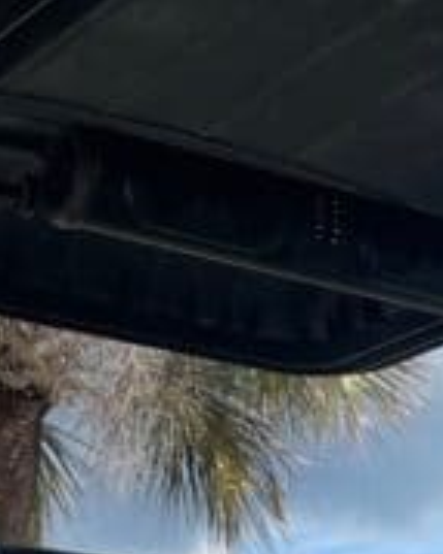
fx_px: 2378
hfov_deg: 10.5
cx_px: 530
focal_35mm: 145
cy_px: 888
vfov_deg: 12.5
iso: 32
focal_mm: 5.1
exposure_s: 1/2288
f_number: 1.6
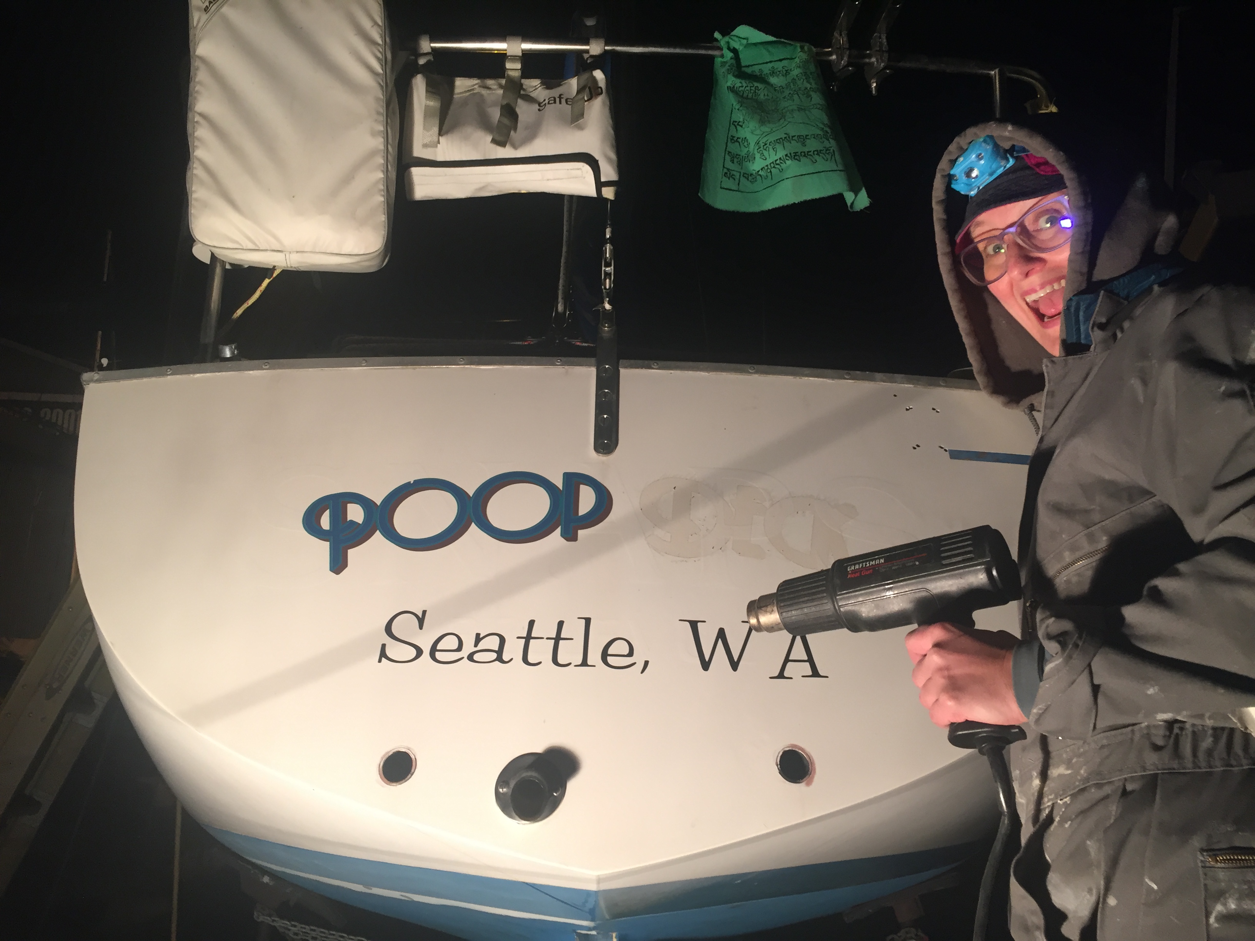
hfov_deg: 61.7
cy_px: 470
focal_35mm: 29
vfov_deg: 48.2
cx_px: 628
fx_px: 1051
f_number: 2.2
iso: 64
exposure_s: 1/30
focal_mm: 4.15
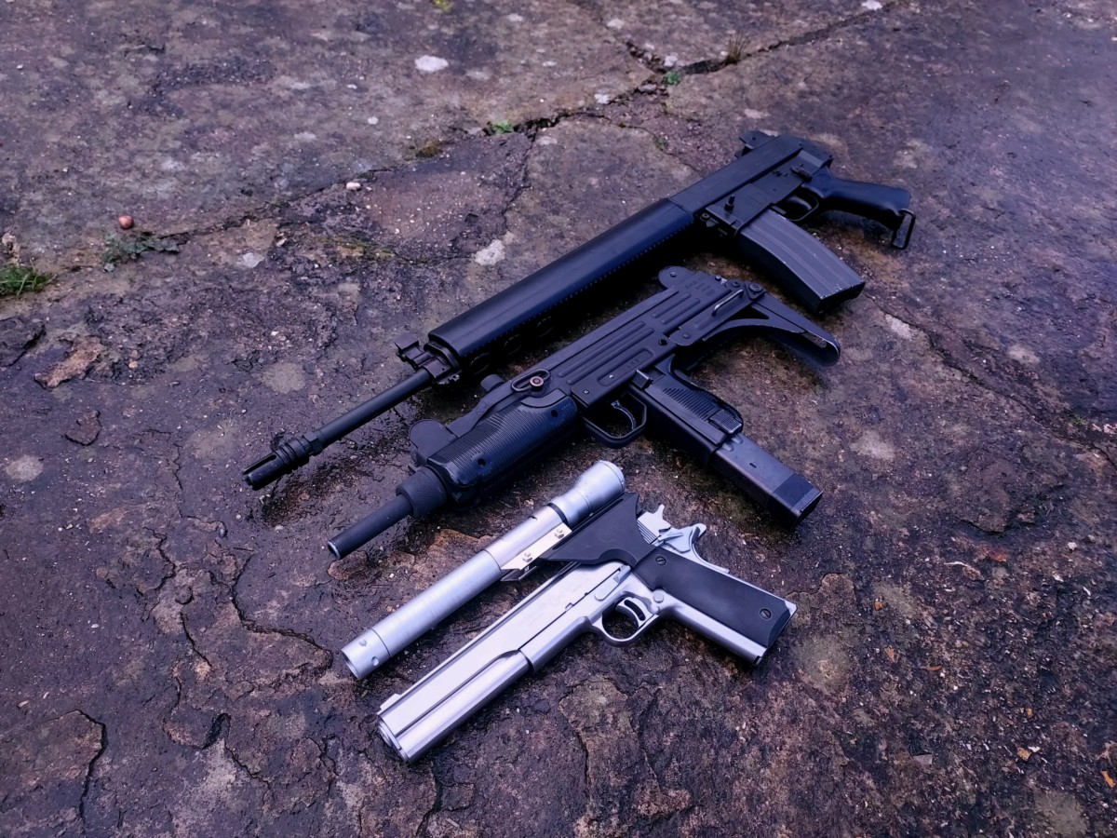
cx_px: 558
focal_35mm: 24
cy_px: 419
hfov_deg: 71.6
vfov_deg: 56.8
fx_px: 774
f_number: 1.8
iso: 160
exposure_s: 1/1000
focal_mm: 4.6
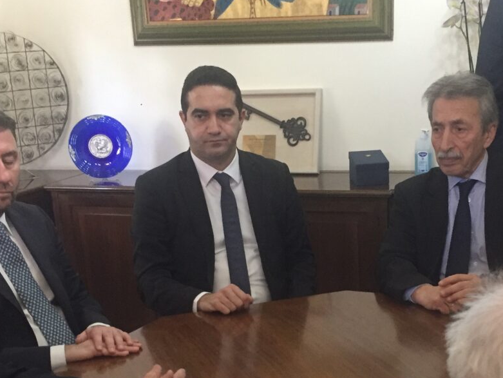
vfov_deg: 25.1
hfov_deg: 33.7
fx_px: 828
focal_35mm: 57
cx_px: 301
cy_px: 314
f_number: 2.2
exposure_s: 1/33
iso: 320
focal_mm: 4.15
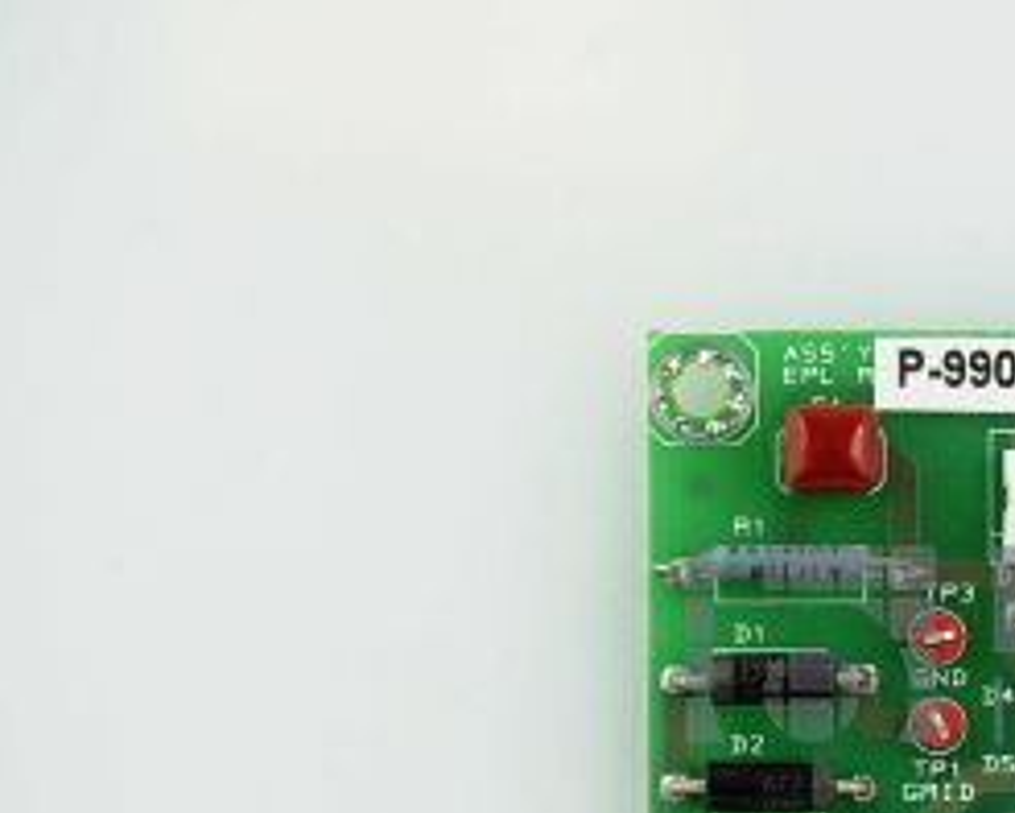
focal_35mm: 274
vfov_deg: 5.6
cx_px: 1098
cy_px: 646
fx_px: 8234
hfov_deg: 7.0
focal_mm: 120
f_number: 8
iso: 800
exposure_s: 1/100
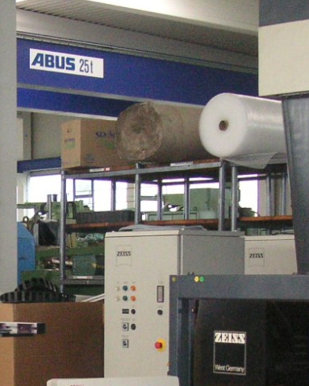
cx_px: -47
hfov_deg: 13.1
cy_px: 394
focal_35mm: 115
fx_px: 1314
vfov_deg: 16.3
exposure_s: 1/180
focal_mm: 6.1
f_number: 2.8
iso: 160
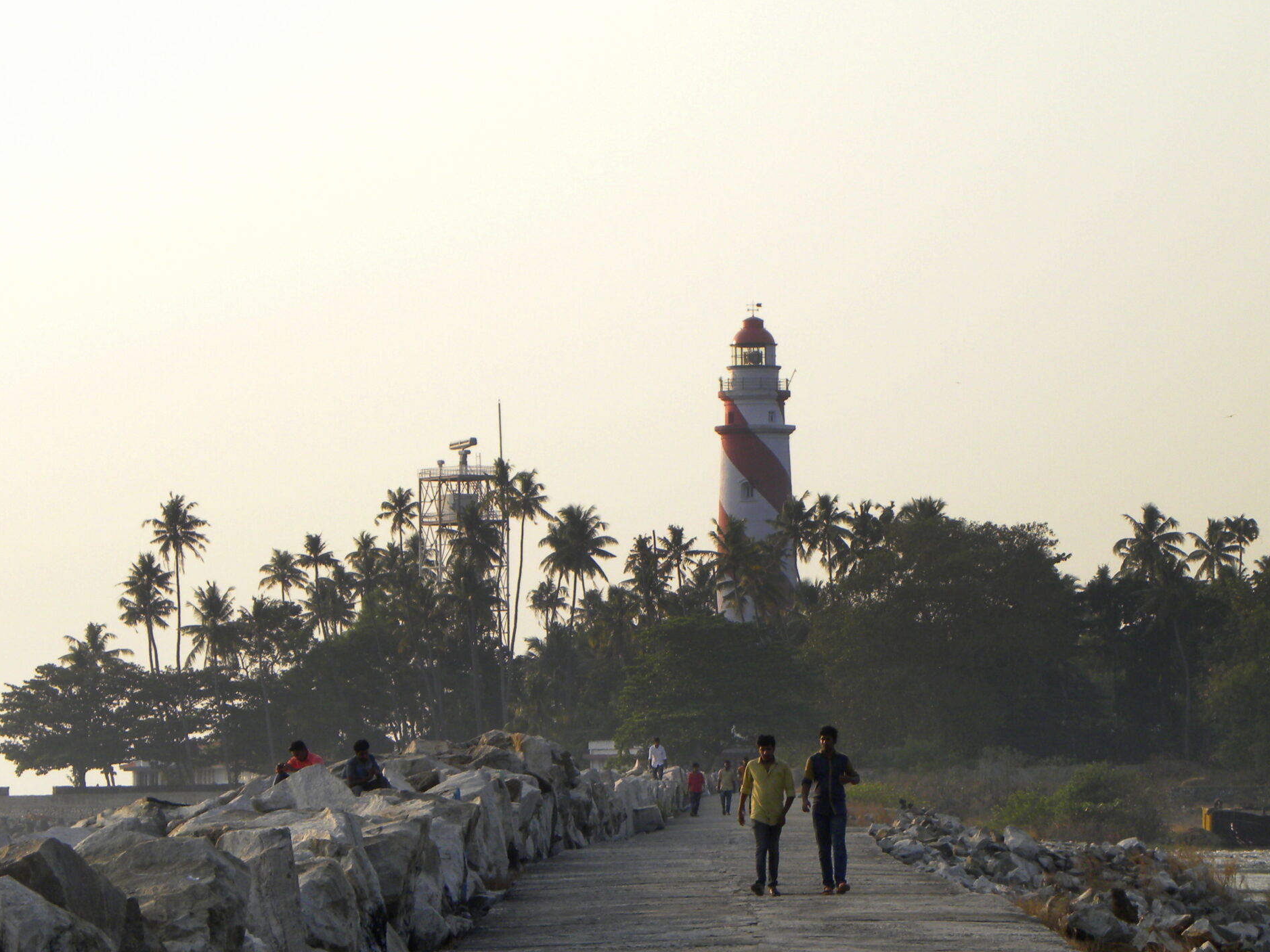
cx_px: 756
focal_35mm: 176
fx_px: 6457
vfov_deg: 8.4
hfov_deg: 11.2
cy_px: 470
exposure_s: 1/327
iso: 64
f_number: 5
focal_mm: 23
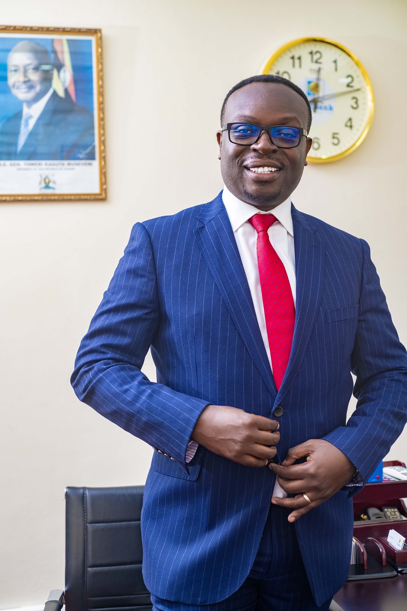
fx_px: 848
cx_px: 204
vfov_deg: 39.6
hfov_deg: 27.0
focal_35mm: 50
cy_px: 306
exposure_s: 1/400
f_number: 4
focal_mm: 50
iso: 320
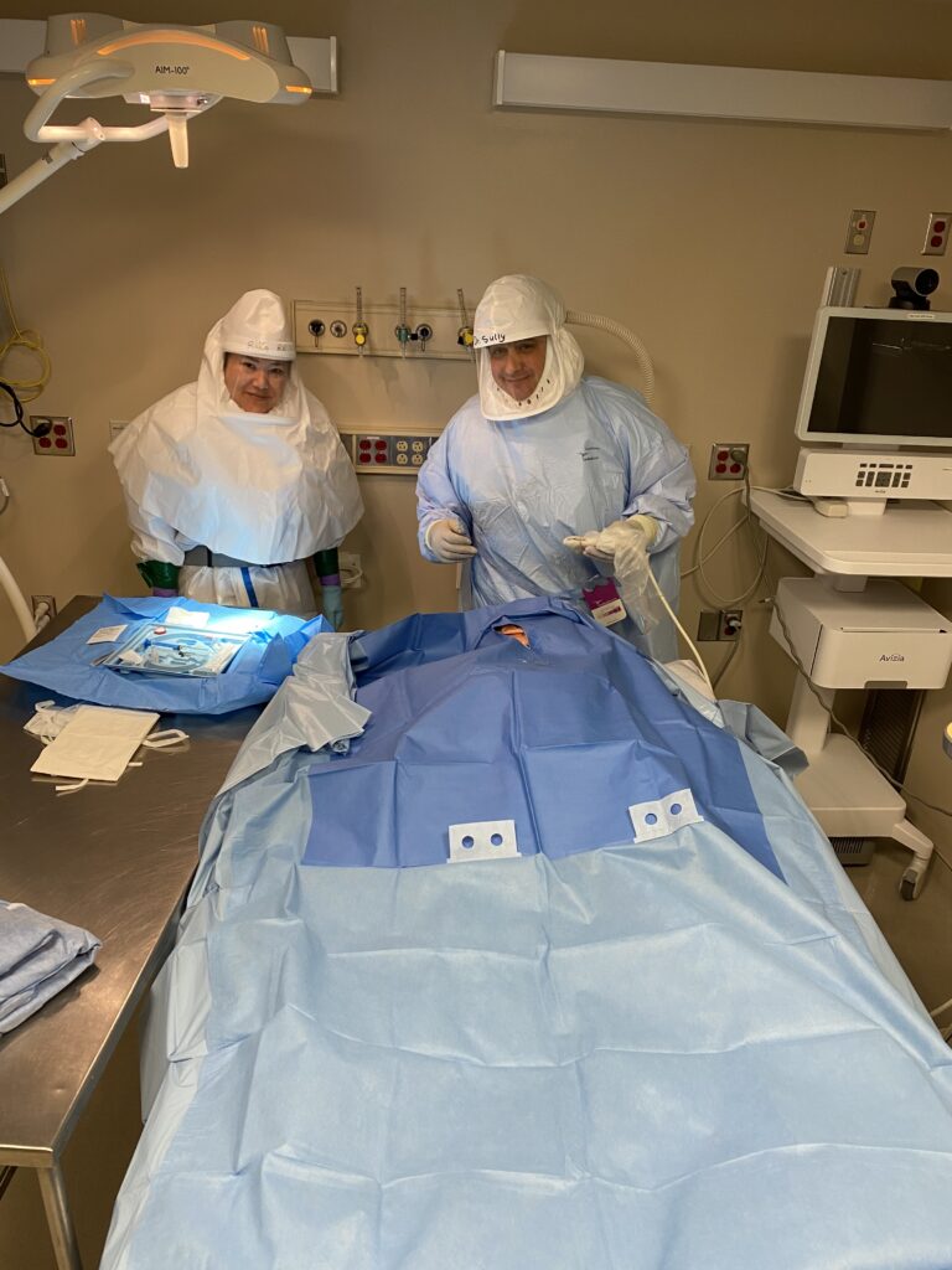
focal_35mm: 26
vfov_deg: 67.3
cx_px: 476
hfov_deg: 53.1
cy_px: 635
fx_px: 953
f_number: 1.8
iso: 80
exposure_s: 1/60
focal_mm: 4.25
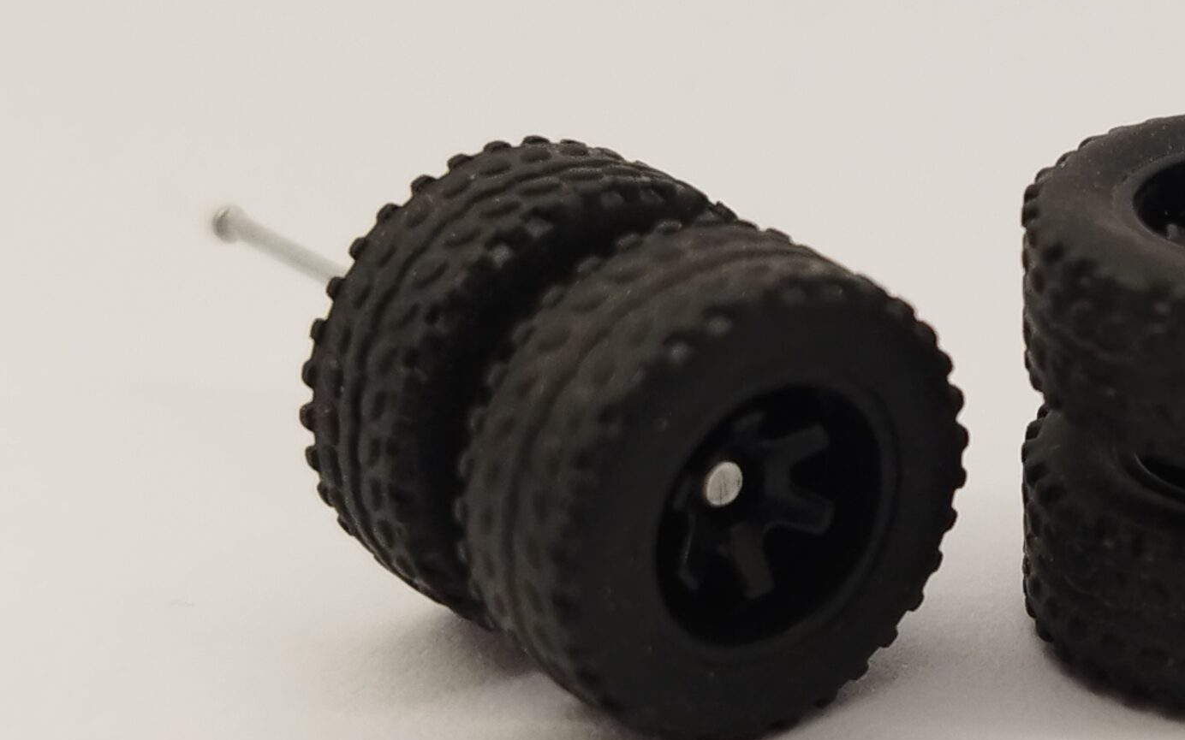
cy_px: 403
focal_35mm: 49
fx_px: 1582
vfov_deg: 26.3
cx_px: 1075
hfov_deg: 38.2
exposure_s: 1/50
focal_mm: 5.95
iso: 100
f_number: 1.89
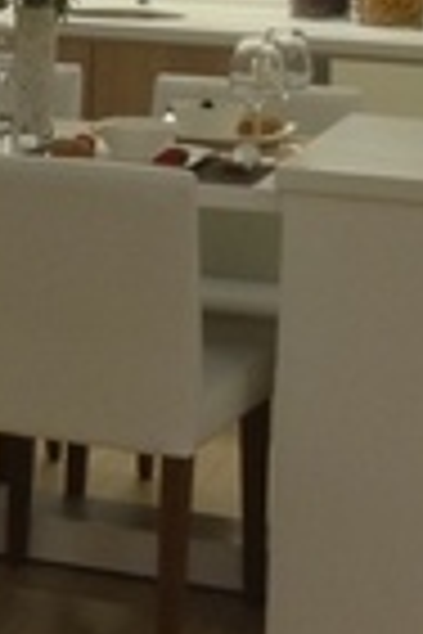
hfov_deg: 9.2
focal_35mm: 146
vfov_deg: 13.9
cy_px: 4
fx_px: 2573
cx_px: -202
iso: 64
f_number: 2.4
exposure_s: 1/24
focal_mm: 3.3
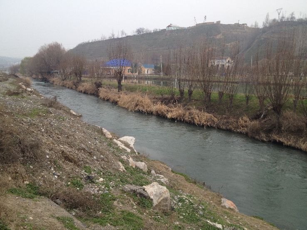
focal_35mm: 35
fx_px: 311
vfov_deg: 40.7
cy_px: 115
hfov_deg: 52.6
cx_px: 154
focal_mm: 4.28
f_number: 2.4
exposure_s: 1/312
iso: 50
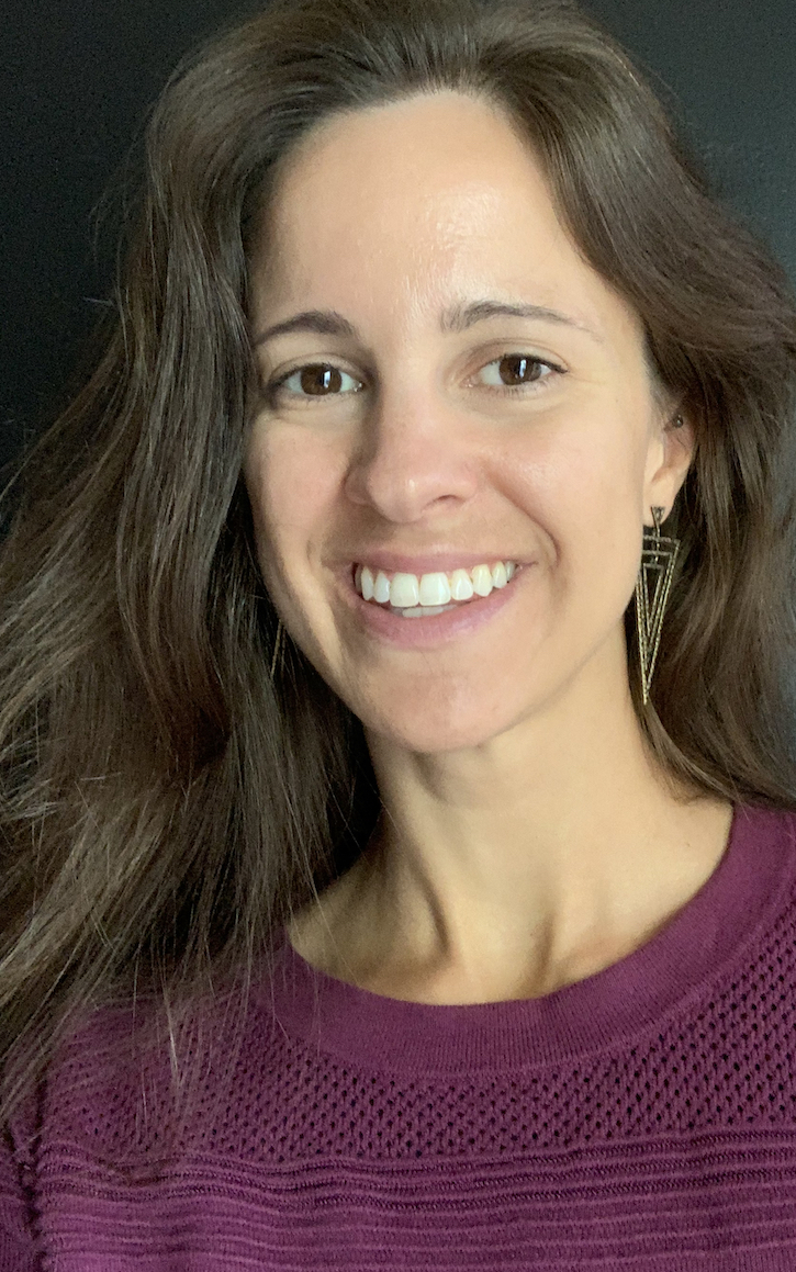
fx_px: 1353
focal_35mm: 39
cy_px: 580
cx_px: 446
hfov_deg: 32.8
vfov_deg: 50.3
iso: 250
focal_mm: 2.87
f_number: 2.2
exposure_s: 1/60
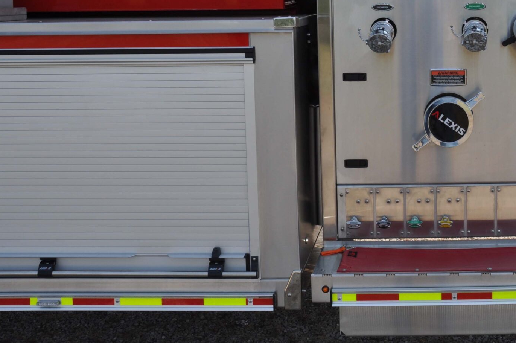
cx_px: 438
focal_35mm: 56
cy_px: 44
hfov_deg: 34.2
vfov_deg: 23.6
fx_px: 802
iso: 200
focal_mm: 20
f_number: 13
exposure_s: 1/160
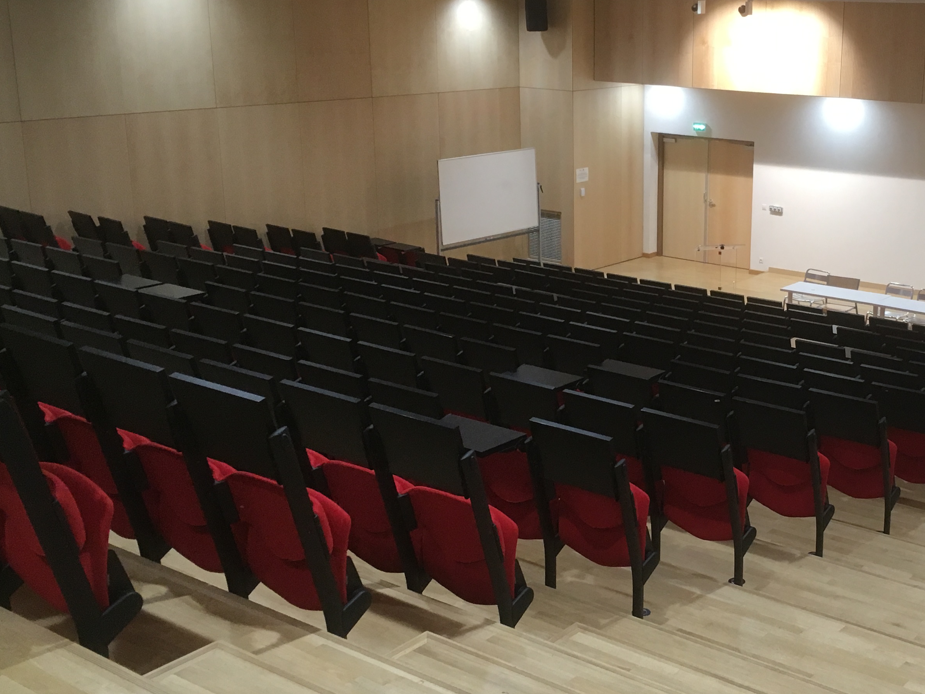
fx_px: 1309
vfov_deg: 29.7
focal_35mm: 49
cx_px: 672
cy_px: 333
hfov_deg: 38.1
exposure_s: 1/33
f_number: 2.2
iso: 64
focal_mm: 4.15
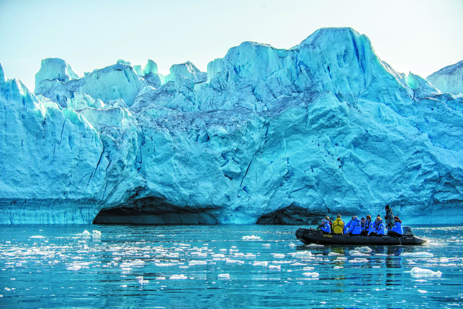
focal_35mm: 85
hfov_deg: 23.9
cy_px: 154
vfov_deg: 16.1
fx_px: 1093
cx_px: 232
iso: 400
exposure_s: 1/4000
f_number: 6.7
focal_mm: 85
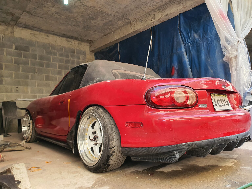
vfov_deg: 53.1
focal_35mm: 26
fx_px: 189
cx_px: 126
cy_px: 94
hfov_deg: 67.3
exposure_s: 1/120
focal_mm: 4.3
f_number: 2.4
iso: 100
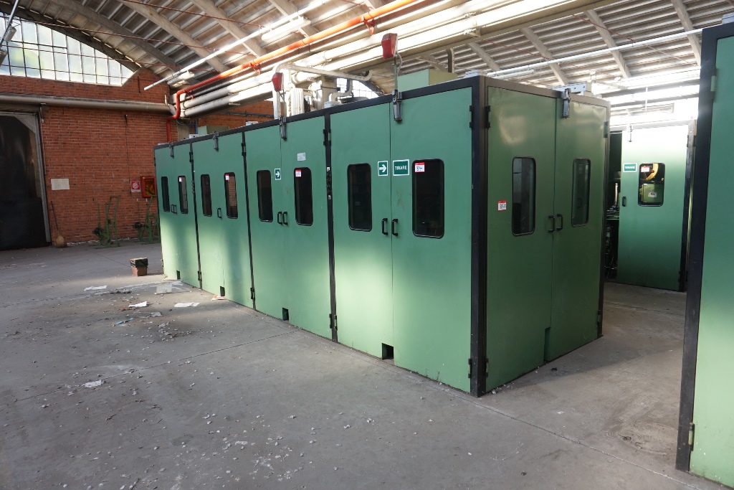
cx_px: 367
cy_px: 245
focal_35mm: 24
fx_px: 489
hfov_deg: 73.7
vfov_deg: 53.1
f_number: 4
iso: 400
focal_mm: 16
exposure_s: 1/160
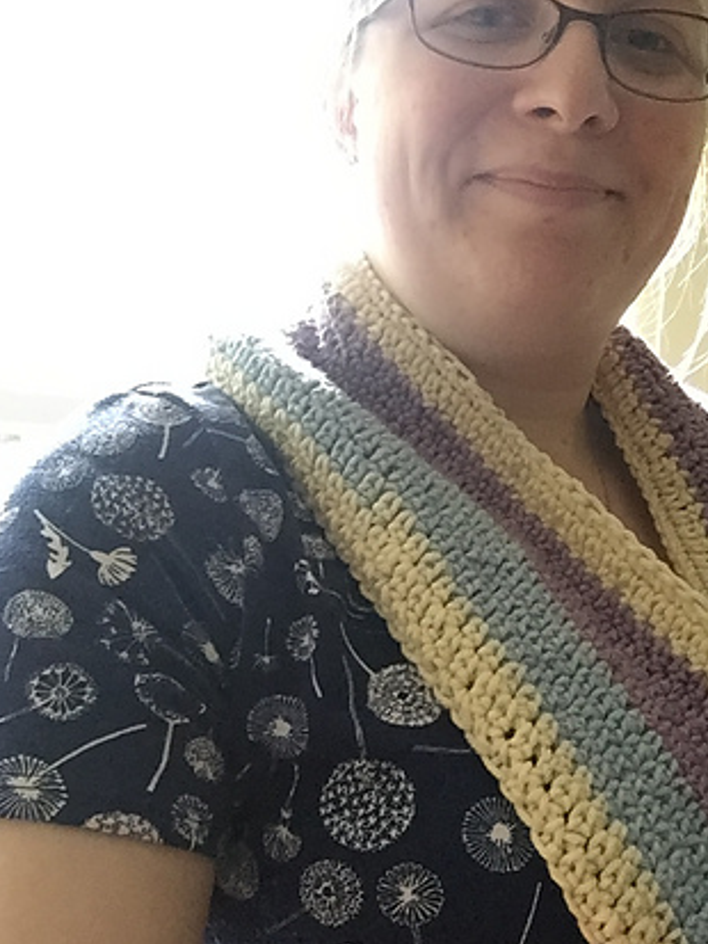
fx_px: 1308
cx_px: 434
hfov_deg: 30.2
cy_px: 507
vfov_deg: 39.6
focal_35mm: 48
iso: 200
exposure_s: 1/30
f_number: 2.2
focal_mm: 2.65
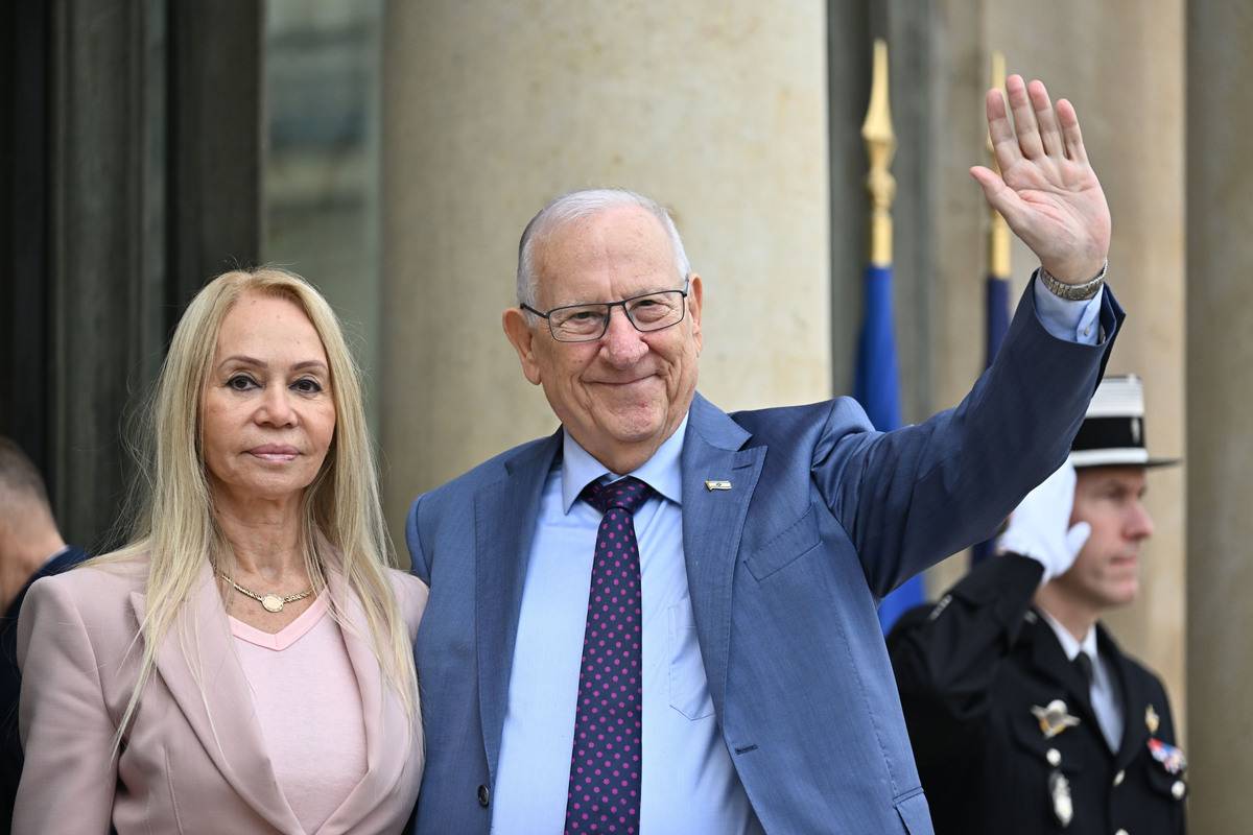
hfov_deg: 8.6
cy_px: 418
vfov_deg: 5.7
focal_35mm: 240
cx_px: 626
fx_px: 8353
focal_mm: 240
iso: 800
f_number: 5
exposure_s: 1/800
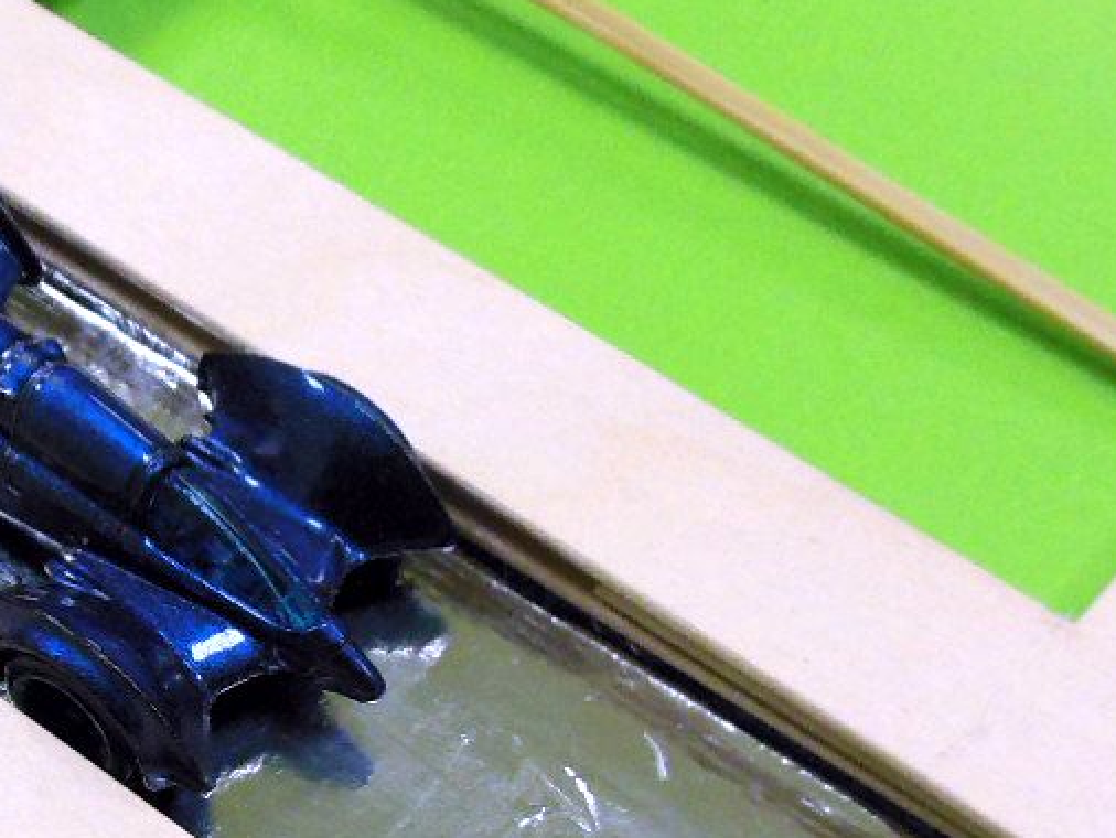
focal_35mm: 79
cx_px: 124
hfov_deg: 24.1
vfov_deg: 18.2
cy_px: 860
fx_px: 2548
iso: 400
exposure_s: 1/100
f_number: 3.2
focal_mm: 4.5
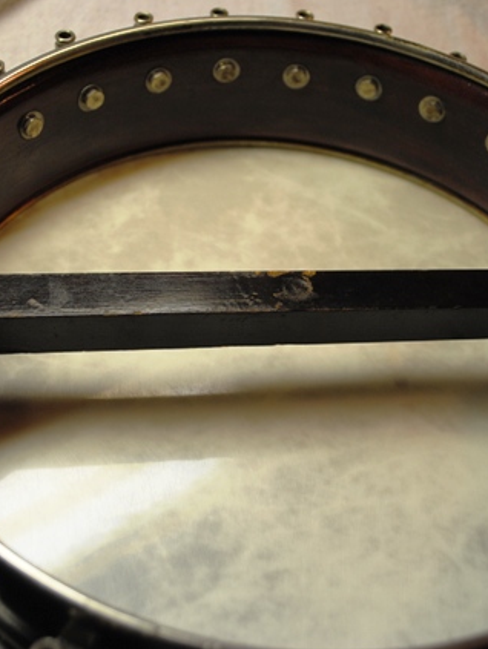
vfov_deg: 39.6
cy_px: 327
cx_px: 252
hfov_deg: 30.3
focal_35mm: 48
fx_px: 901
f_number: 5
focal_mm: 22
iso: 200
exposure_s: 1/100
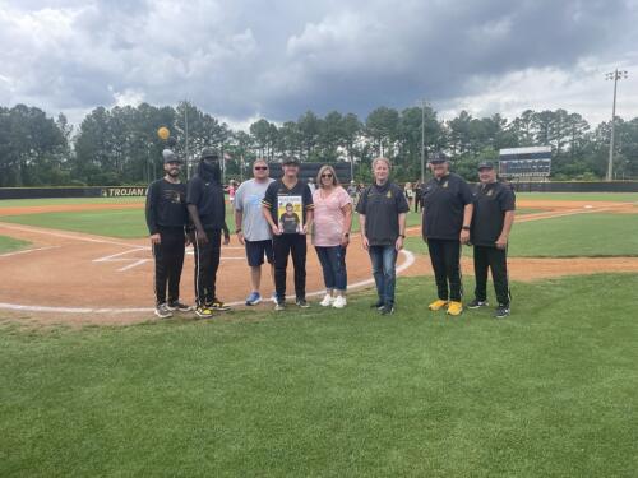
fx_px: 479
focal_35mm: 26
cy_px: 239
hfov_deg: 67.3
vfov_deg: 53.1
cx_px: 319
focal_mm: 4.2
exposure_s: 1/1208
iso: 32
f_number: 1.6
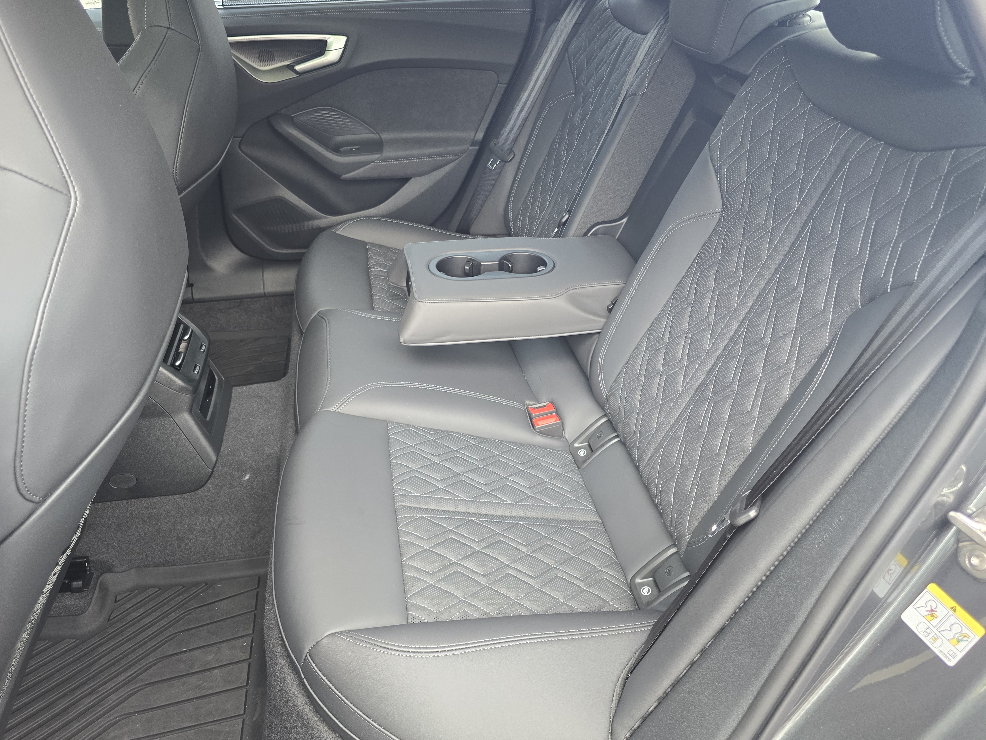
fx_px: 684
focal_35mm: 24
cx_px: 502
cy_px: 372
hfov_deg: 71.6
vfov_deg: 56.8
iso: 160
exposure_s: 1/180
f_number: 1.7
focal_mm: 6.3
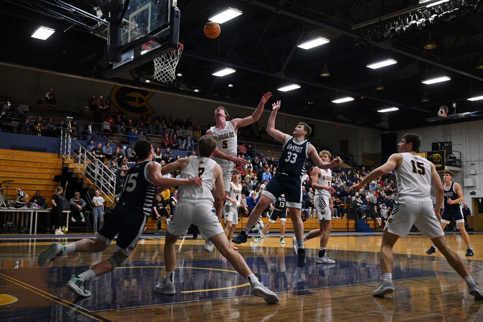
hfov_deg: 50.7
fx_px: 510
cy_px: 161
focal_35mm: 38
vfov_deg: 35.1
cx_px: 242
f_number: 4
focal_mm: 38
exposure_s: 1/800
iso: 8000
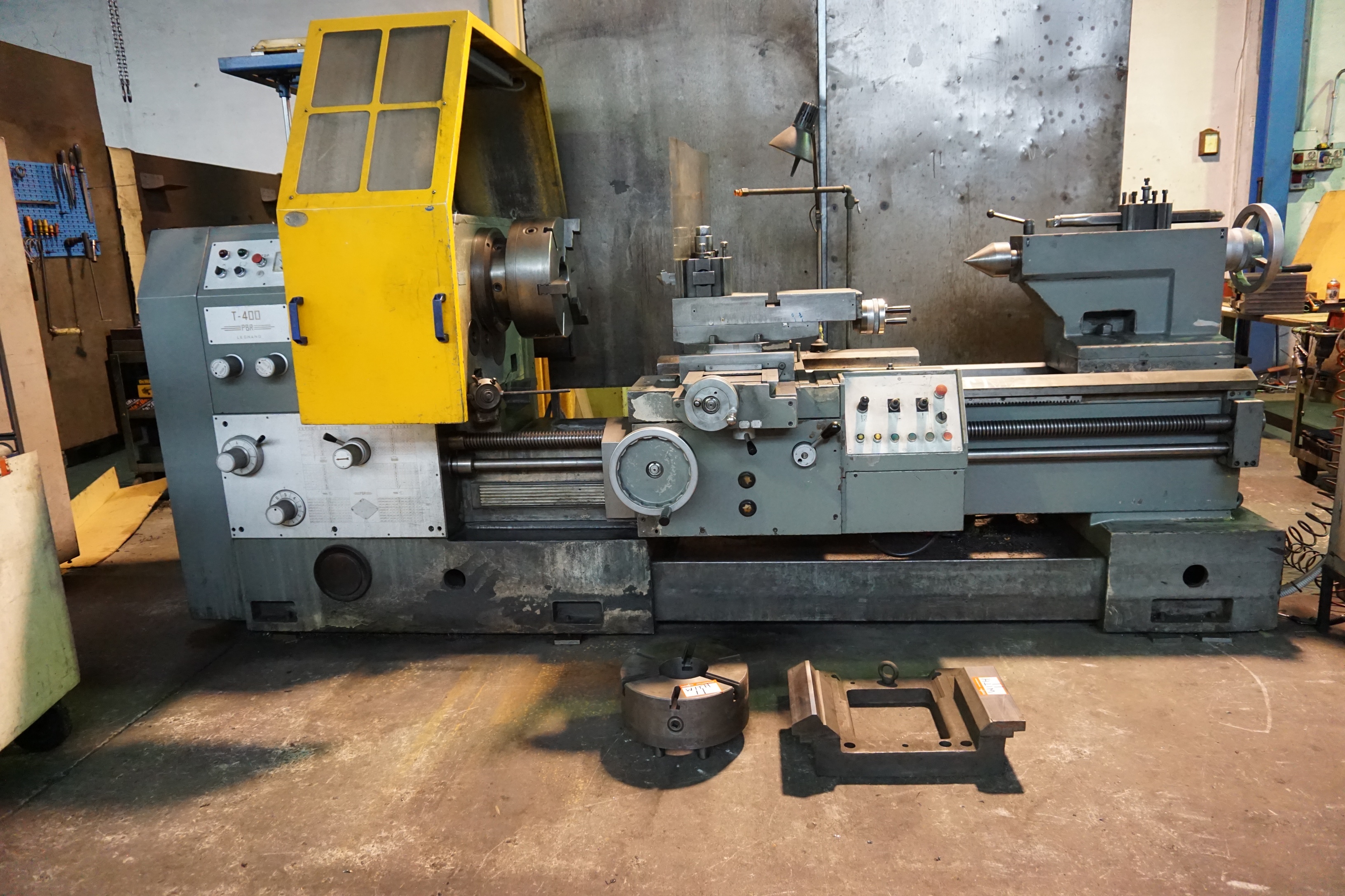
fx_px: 897
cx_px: 672
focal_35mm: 24
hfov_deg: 73.7
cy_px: 448
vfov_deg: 53.1
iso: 3200
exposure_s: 1/80
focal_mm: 16
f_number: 3.5
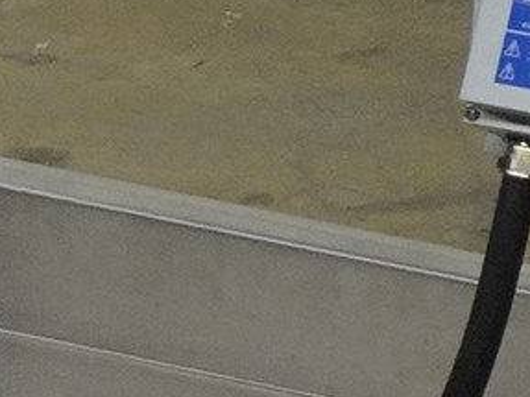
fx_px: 11478
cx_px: 102
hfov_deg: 2.6
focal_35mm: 750
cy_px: -161
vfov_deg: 2.0
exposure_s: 1/125
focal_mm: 16.63
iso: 800
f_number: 5
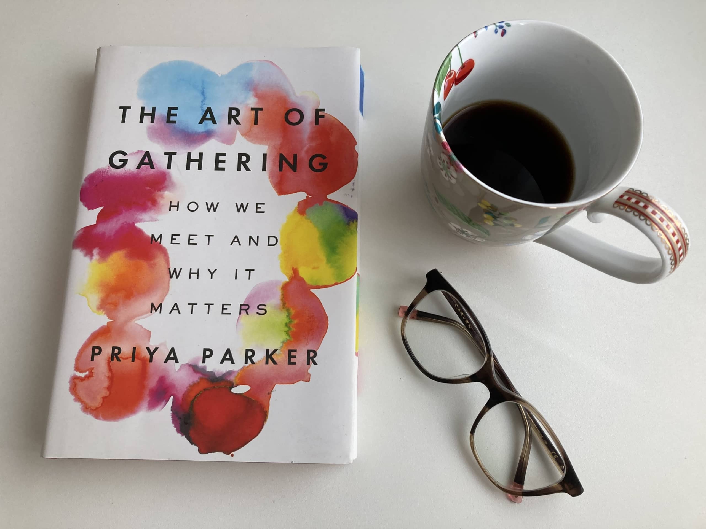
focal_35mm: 28
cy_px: 264
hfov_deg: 63.4
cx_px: 353
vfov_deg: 49.7
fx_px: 571
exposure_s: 1/121
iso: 80
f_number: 1.8
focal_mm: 3.99
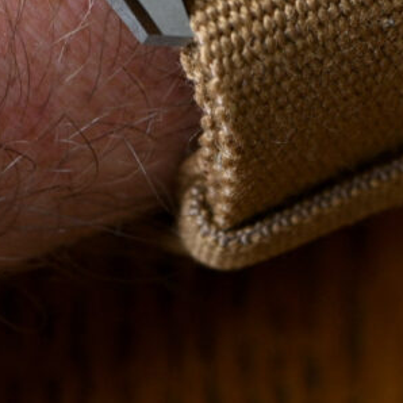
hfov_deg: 6.7
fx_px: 3464
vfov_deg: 6.5
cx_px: 179
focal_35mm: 263
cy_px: -261
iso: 400
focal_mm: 60
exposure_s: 1/80
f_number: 6.3
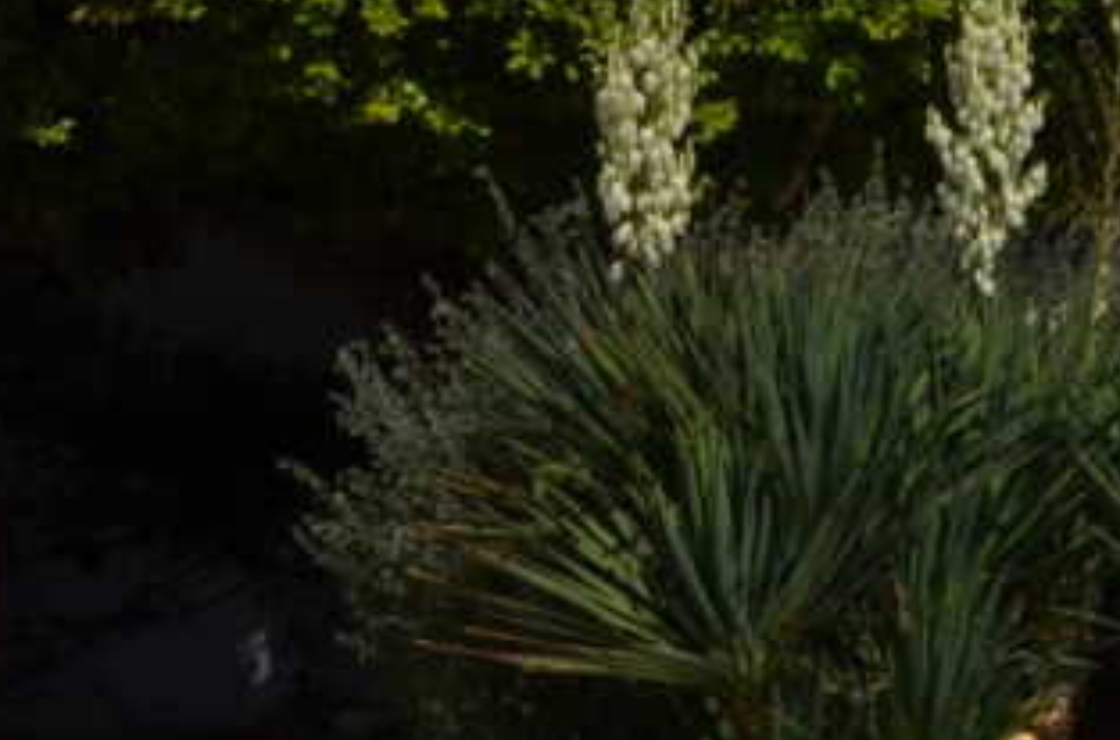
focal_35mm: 221
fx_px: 6858
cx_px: 2641
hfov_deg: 8.6
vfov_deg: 6.2
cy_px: 27
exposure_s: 1/400
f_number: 10
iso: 100
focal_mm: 30
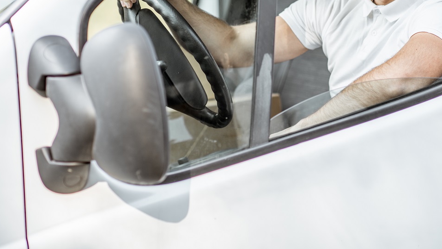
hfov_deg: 15.7
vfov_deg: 8.8
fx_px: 1605
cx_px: 282
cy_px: 36
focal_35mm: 137
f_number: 2.2
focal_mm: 85
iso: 100
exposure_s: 1/320
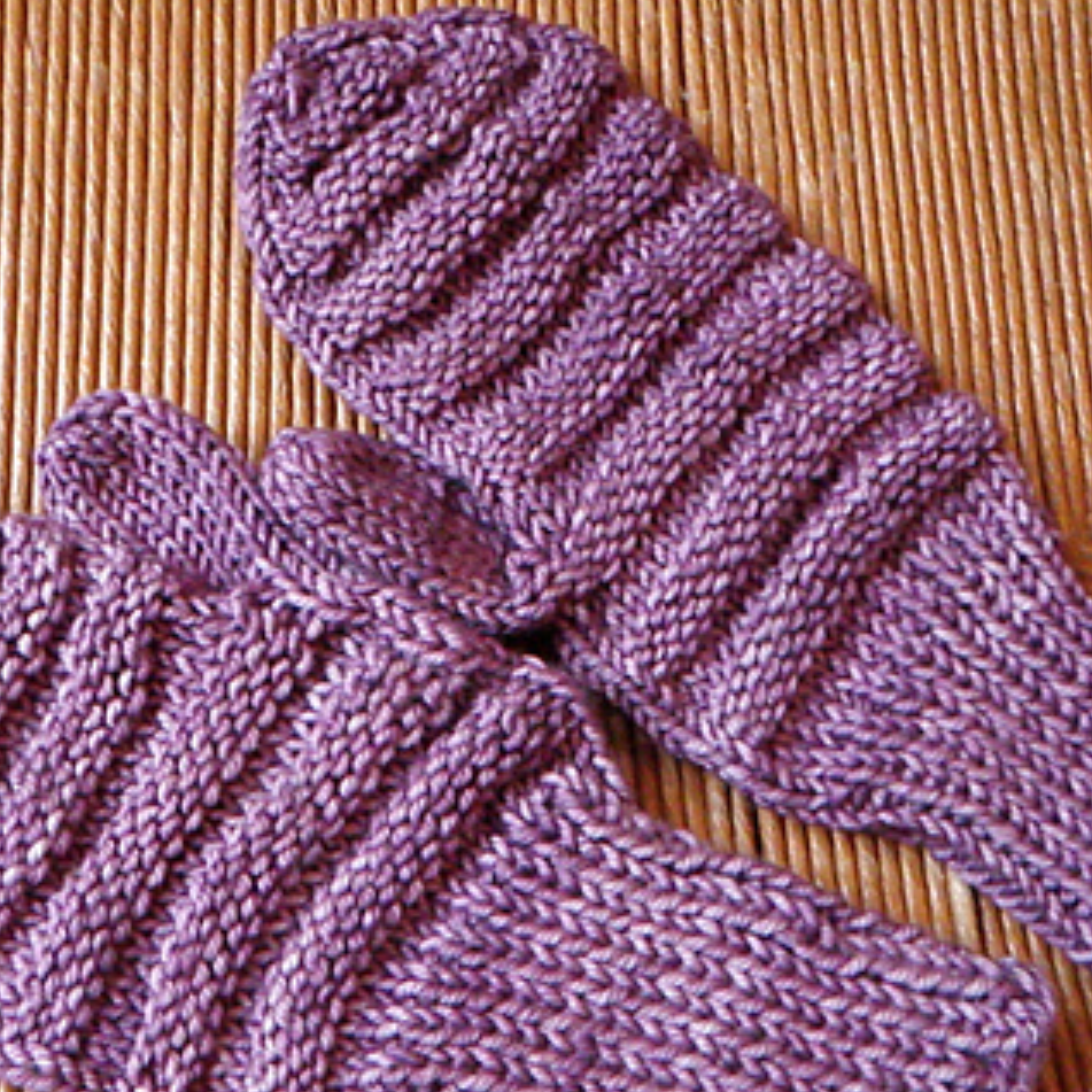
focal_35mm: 39
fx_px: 1392
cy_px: 639
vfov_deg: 42.7
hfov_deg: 42.7
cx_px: 458
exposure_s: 1/125
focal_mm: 5
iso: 2000
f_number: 3.5
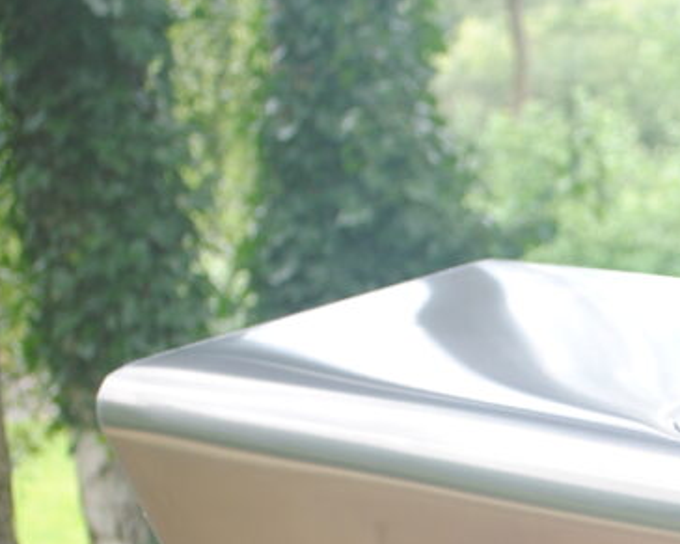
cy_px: 608
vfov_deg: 9.7
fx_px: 3180
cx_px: 941
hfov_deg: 11.8
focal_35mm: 158
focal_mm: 40
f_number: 5.3
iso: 200
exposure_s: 1/60
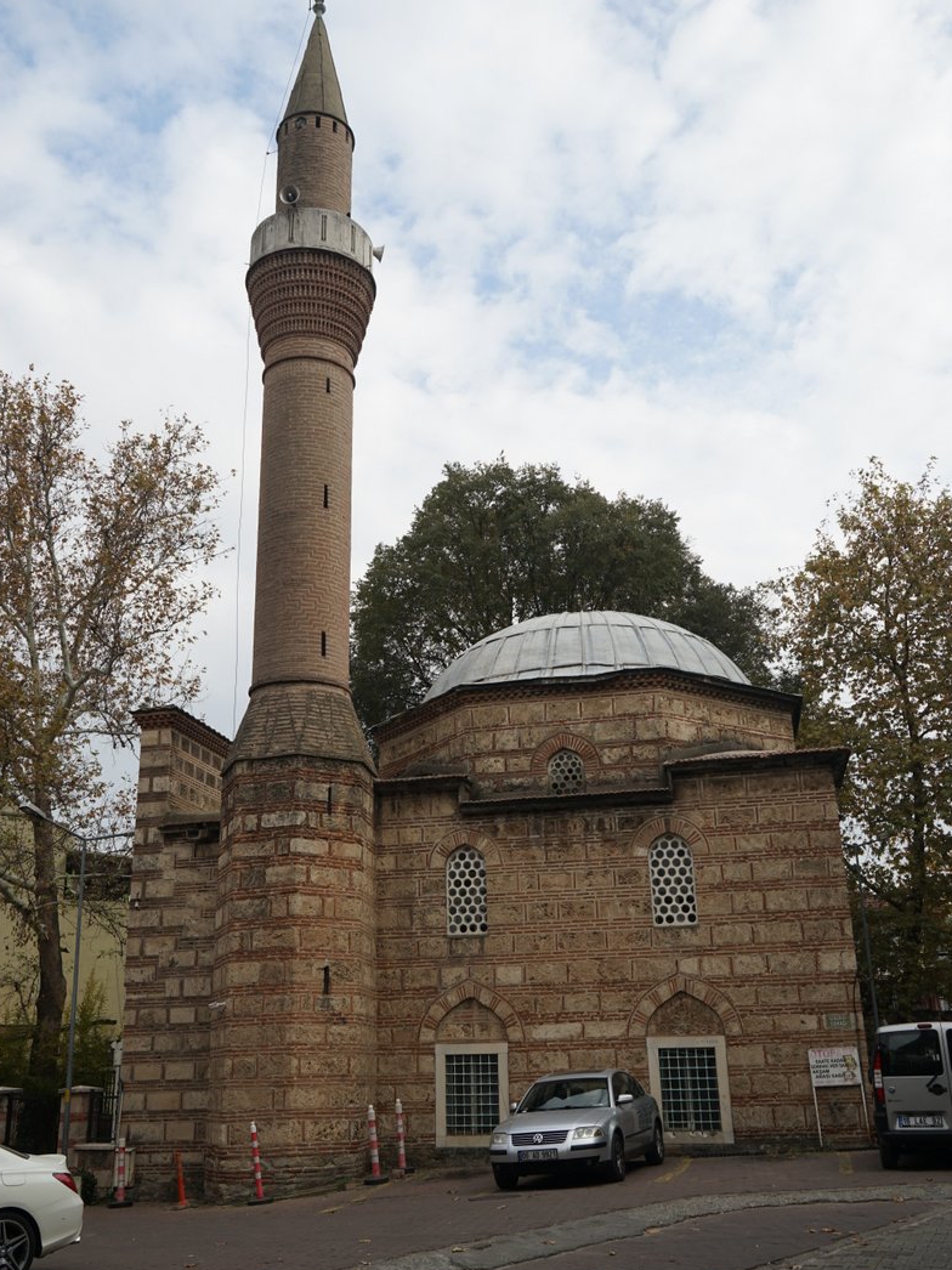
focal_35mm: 32
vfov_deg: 56.8
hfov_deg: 44.1
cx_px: 470
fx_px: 1174
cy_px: 652
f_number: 9
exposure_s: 1/100
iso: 100
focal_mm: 29
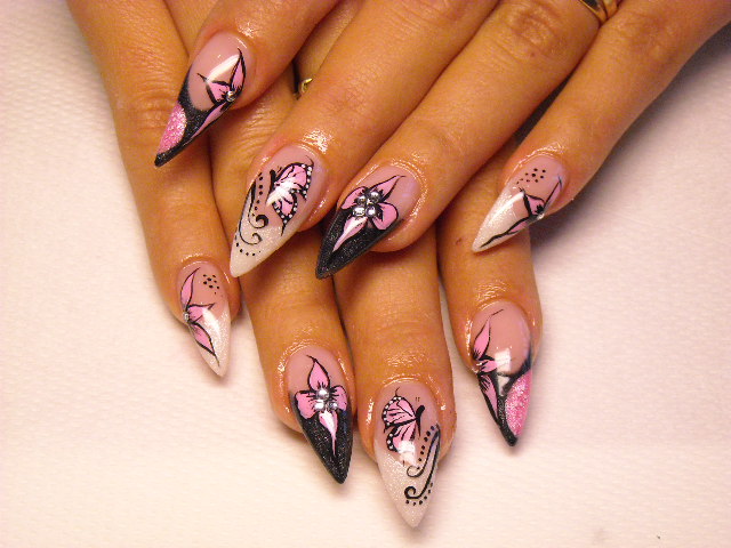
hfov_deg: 23.3
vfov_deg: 17.6
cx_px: 366
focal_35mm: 84
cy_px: 274
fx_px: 1774
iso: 436
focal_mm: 13.73
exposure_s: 1/209
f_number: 4.1
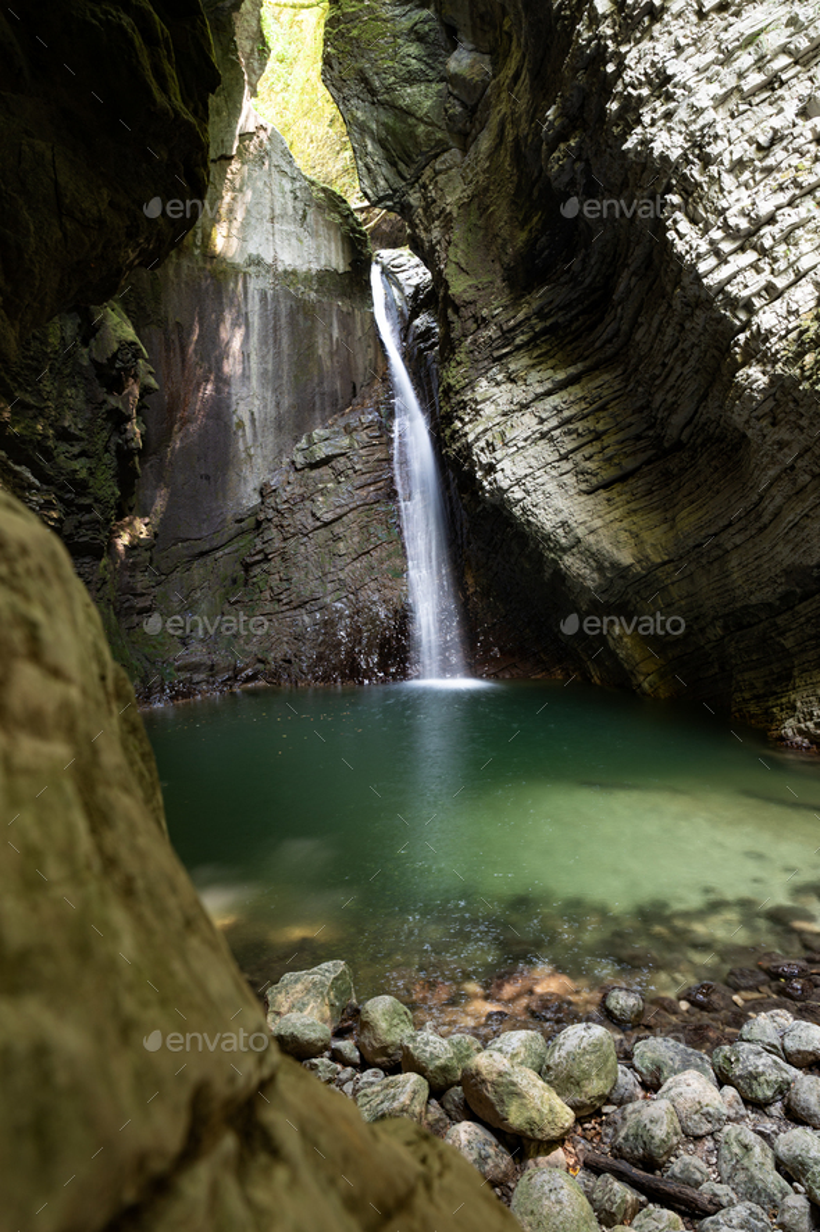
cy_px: 616
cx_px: 410
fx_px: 821
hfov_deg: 53.1
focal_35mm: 24
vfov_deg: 73.8
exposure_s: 1.3
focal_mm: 24
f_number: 8
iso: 50
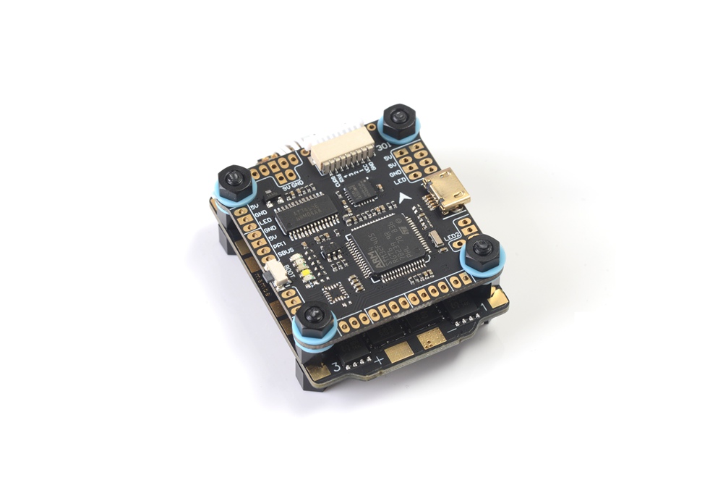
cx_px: 362
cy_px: 242
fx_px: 1808
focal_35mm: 90
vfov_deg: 15.2
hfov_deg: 22.6
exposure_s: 1/80
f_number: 18
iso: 500
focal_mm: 90
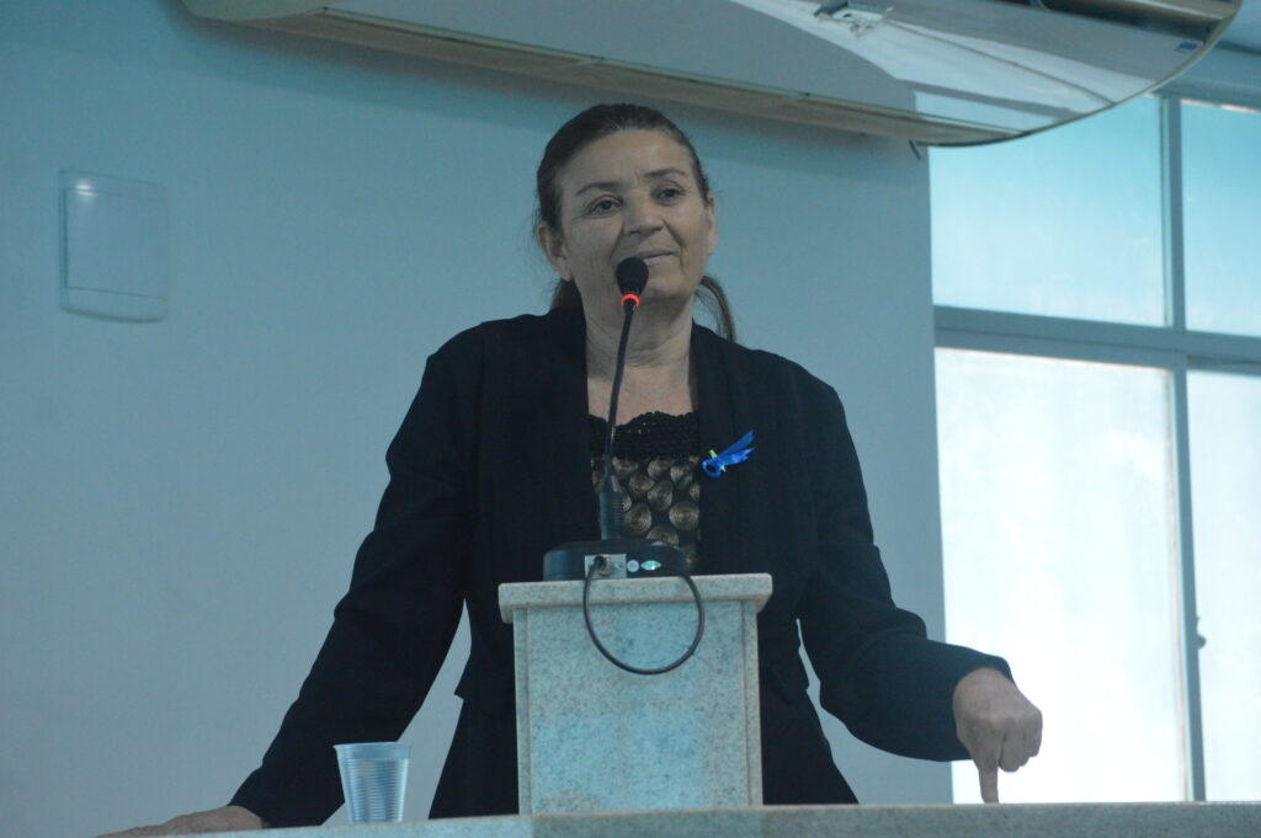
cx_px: 630
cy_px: 419
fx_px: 4305
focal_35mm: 123
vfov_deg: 11.1
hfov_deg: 16.7
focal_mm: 82
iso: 3200
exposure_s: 1/160
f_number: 7.1
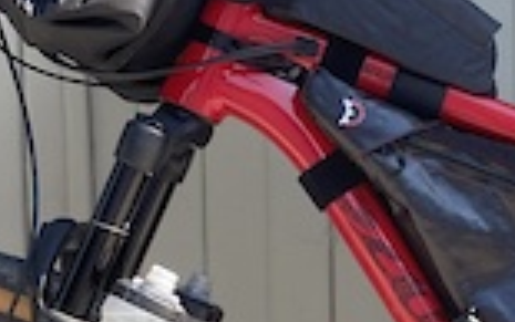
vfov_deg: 9.1
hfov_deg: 14.4
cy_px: 375
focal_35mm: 142
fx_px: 1994
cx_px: 538
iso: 32
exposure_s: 1/296
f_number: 1.8
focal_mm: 4.25
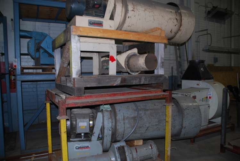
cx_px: 120
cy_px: 80
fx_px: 180
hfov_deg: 67.3
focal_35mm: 27
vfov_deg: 48.0
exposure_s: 1/60
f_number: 3.5
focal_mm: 18
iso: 200
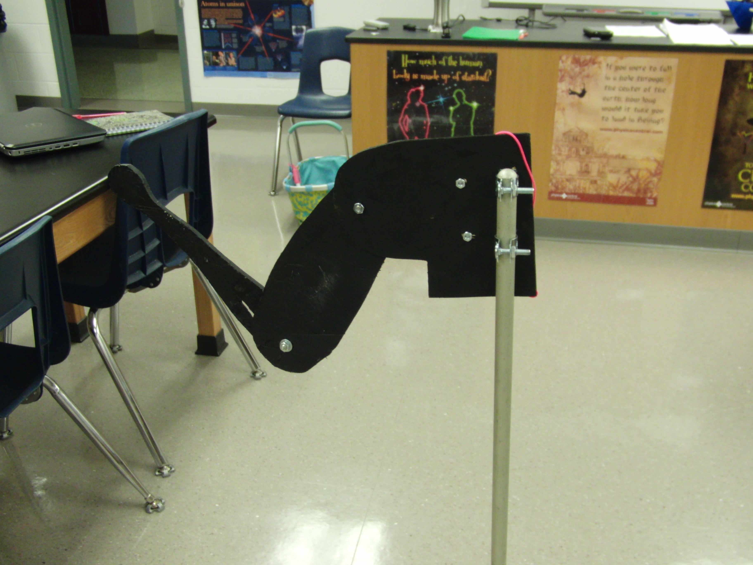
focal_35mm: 37
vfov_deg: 38.7
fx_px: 805
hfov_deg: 50.1
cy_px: 282
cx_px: 376
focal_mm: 6.42
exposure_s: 1/20
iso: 400
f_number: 3.6
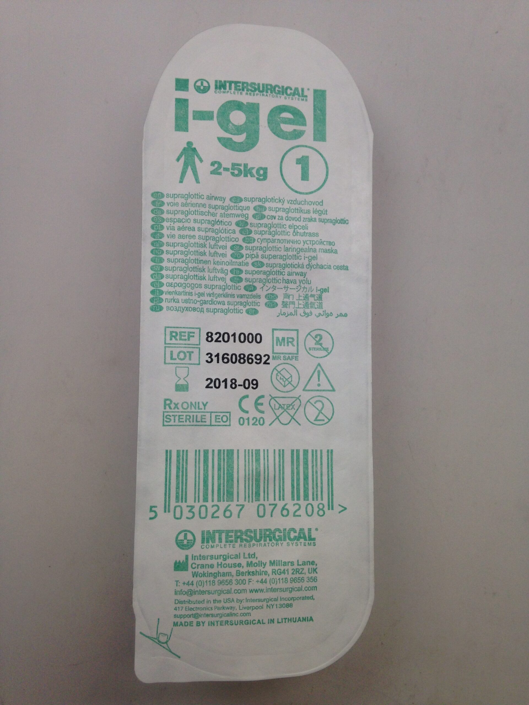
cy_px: 352
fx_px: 672
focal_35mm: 33
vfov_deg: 55.4
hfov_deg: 42.9
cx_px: 264
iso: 64
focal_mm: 4.12
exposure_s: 1/120
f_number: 2.4
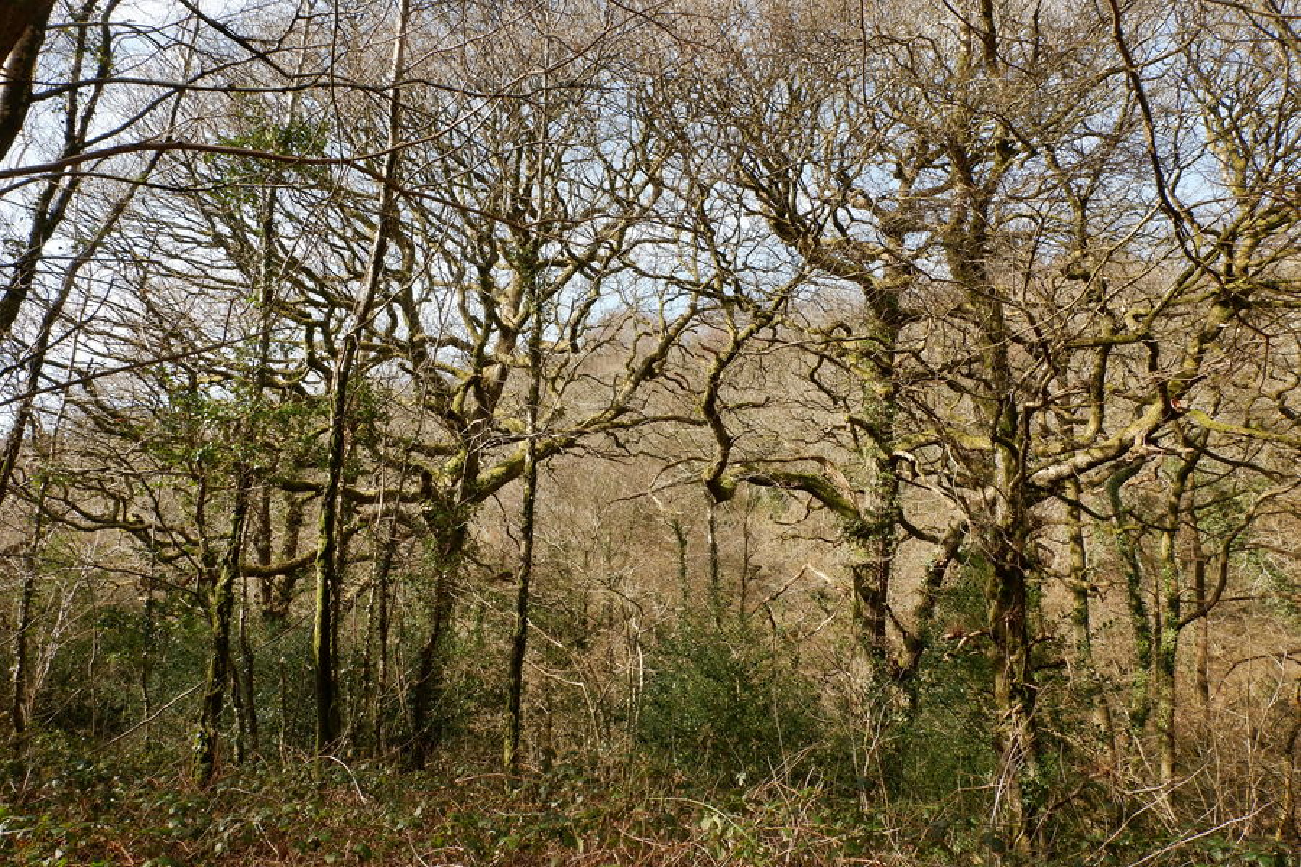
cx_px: 650
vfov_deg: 53.1
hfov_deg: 73.7
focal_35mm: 24
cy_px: 434
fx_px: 867
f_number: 11
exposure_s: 1/160
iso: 500
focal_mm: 16
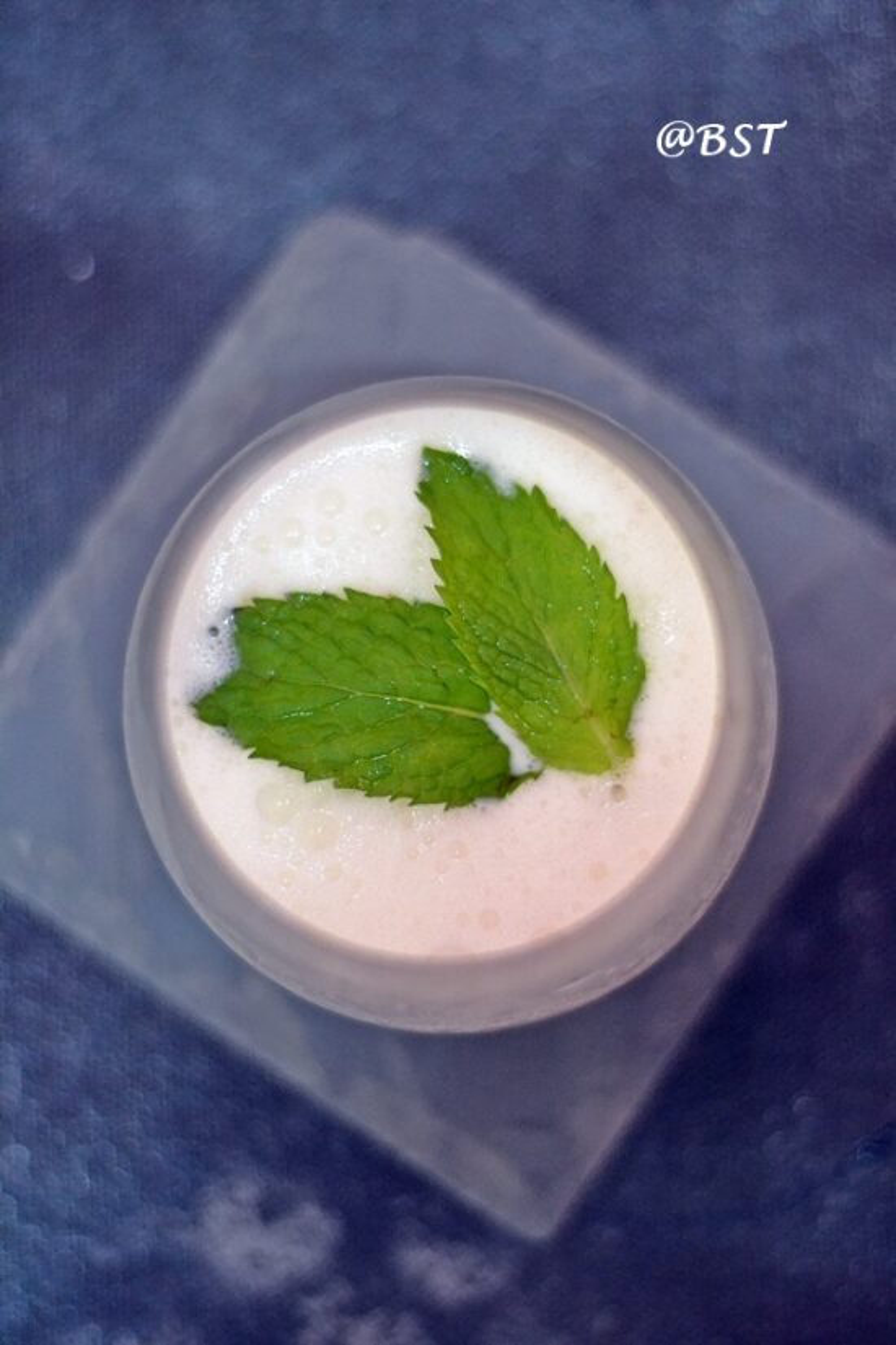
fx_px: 2800
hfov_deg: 18.2
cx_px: 448
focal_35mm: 75
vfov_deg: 27.0
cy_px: 672
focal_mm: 50
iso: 2800
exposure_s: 1/60
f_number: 1.8
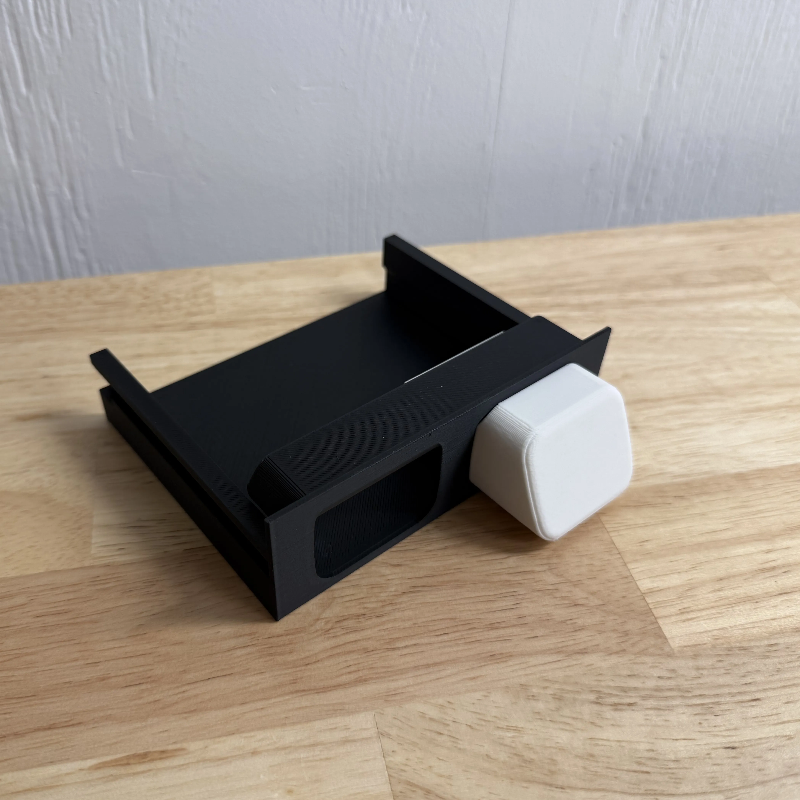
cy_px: 406
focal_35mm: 29
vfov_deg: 55.6
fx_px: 758
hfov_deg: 55.5
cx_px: 350
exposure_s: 1/100
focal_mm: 6.76
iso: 80
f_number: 1.78
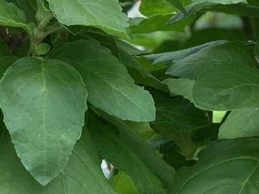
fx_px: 1728
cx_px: 290
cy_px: -40
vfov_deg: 6.4
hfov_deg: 8.5
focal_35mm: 231
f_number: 2.4
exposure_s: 1/233
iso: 16
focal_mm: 6
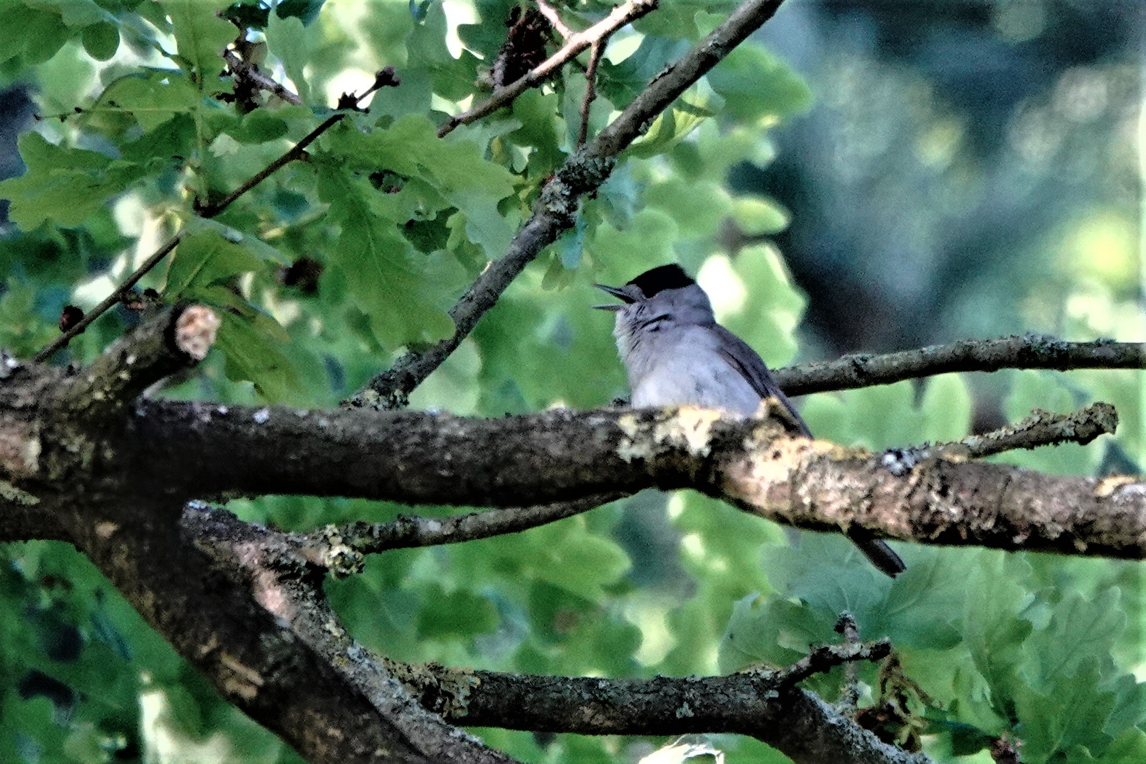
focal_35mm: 600
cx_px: 573
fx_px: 19102
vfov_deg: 2.3
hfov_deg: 3.4
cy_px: 382
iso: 1000
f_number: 4
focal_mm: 220
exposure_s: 1/250
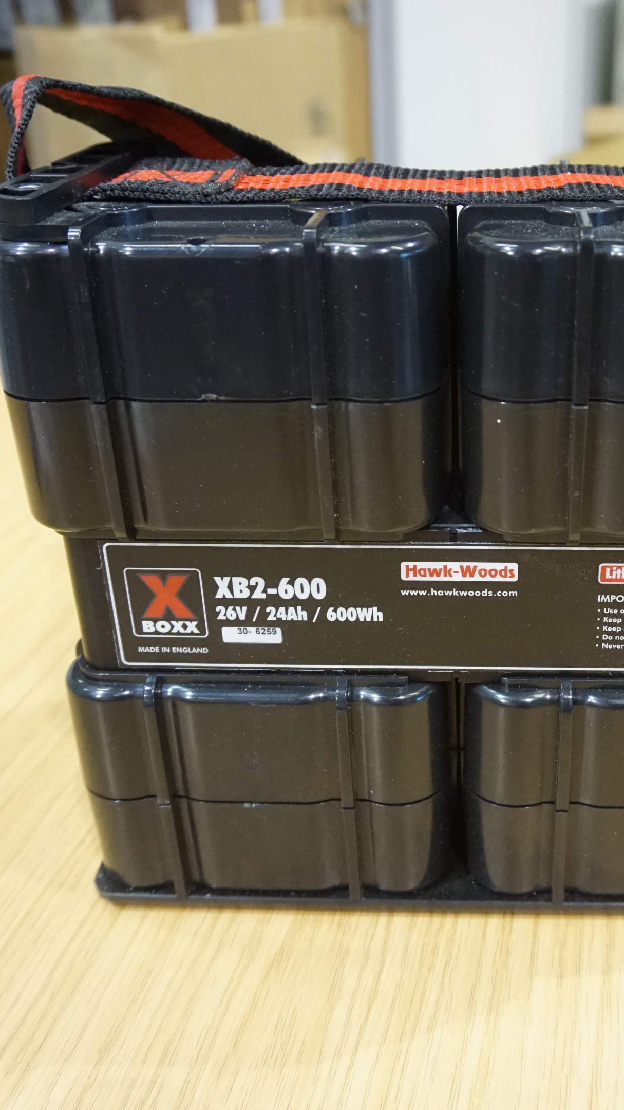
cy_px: 554
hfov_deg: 30.5
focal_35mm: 38
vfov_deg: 52.8
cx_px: 489
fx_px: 1118
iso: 2000
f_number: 3.5
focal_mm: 16
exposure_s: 1/60
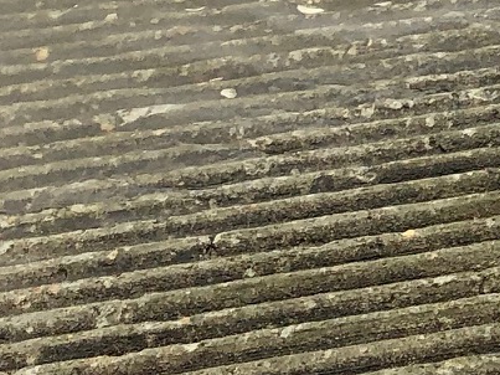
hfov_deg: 13.0
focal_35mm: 140
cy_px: -579
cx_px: 839
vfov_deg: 9.3
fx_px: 2022
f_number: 1.8
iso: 25
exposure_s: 1/120
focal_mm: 3.99
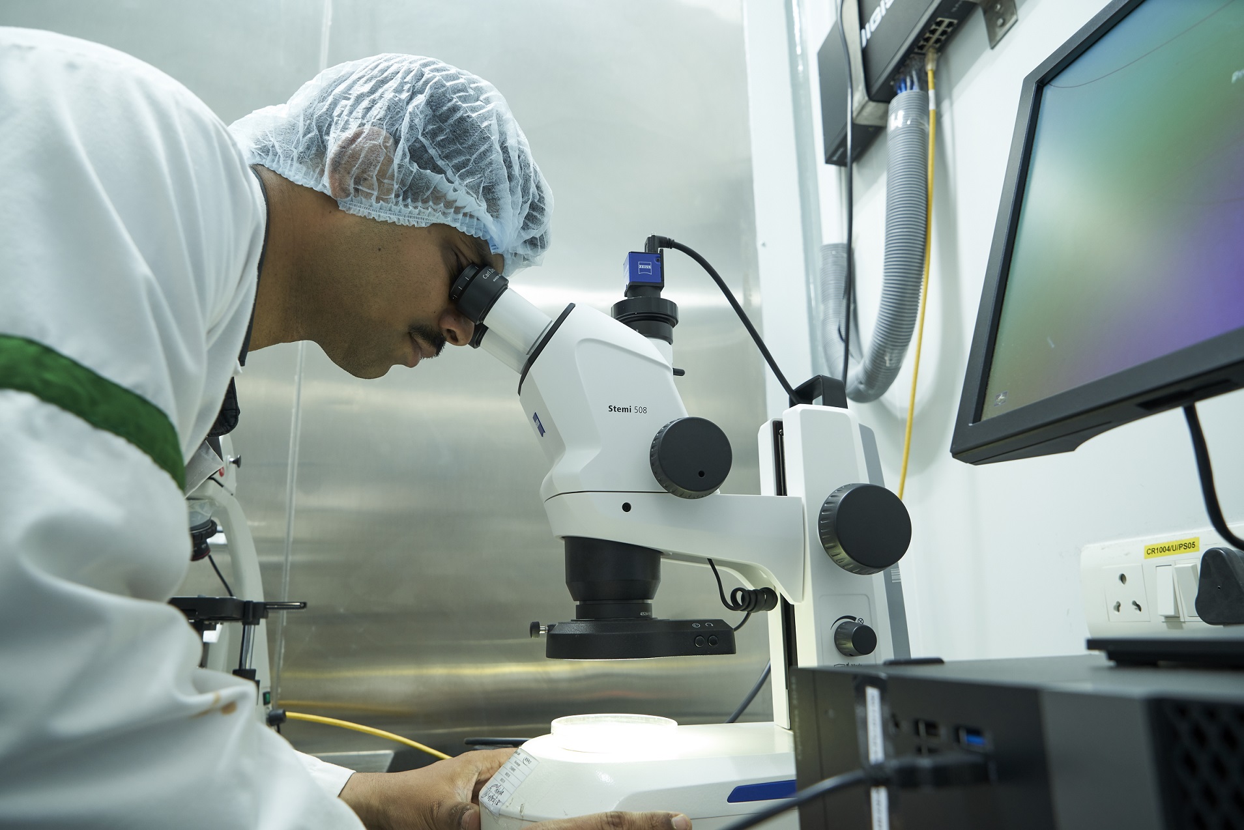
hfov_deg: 73.7
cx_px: 622
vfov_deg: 53.2
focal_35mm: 24
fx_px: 830
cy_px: 415
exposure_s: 1/13
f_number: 5.6
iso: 640
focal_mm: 24
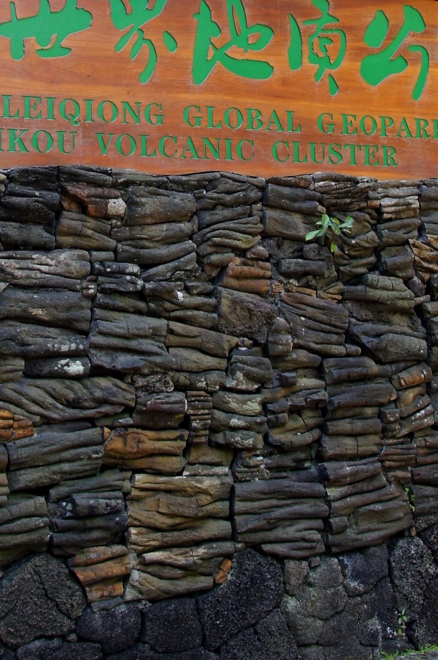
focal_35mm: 78
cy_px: 154
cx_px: 110
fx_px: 1427
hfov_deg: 17.3
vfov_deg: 25.7
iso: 100
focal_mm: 20
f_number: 4.5
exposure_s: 1/40
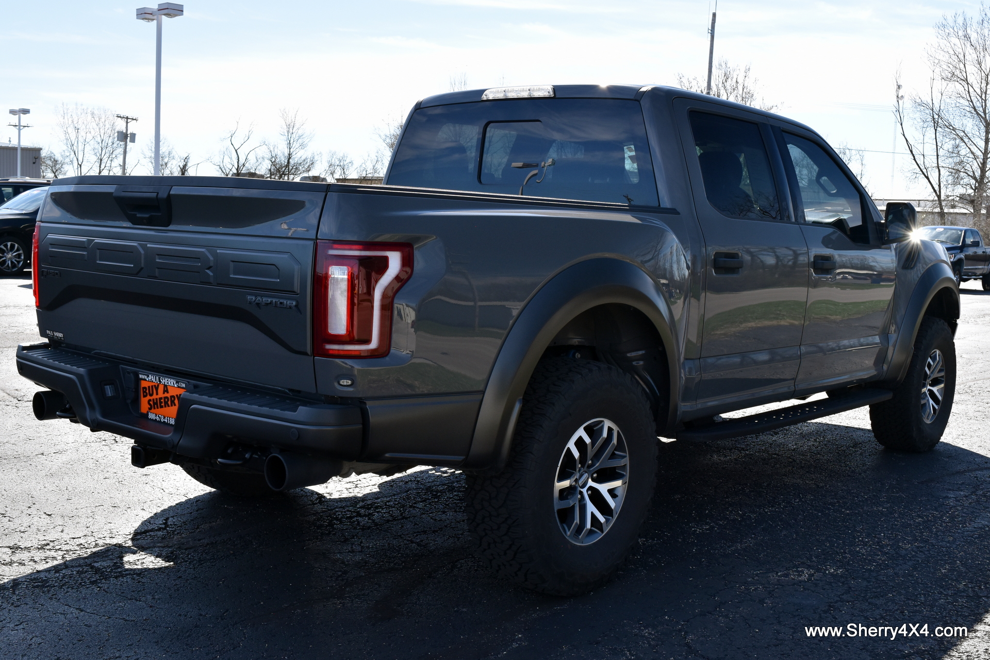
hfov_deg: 53.1
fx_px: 990
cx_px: 495
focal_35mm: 36
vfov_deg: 36.9
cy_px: 330
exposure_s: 1/250
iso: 400
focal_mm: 24
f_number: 8
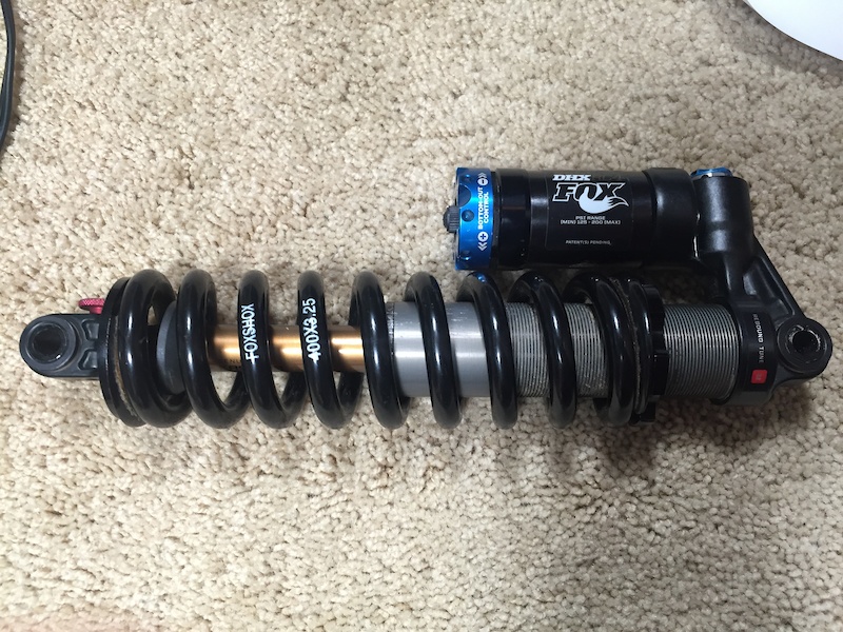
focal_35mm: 29
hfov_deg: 61.7
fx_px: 706
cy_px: 316
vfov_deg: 48.2
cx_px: 422
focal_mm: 4.15
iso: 80
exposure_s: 1/30
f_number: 2.2
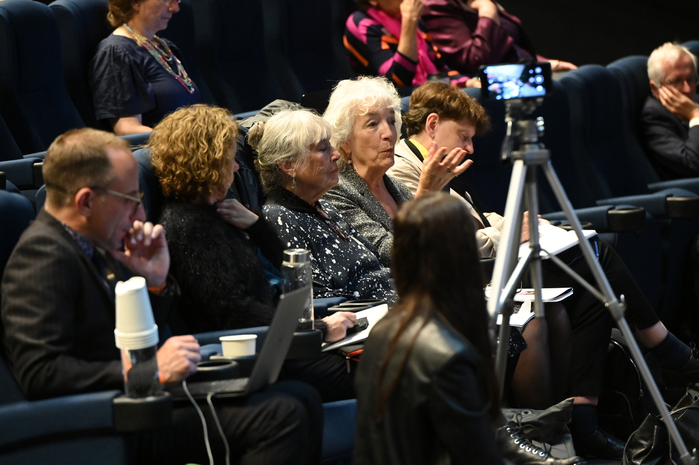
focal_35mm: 200
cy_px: 232
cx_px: 350
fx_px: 3880
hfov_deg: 10.3
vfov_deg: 6.9
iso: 8000
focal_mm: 200
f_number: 5.6
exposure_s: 1/80
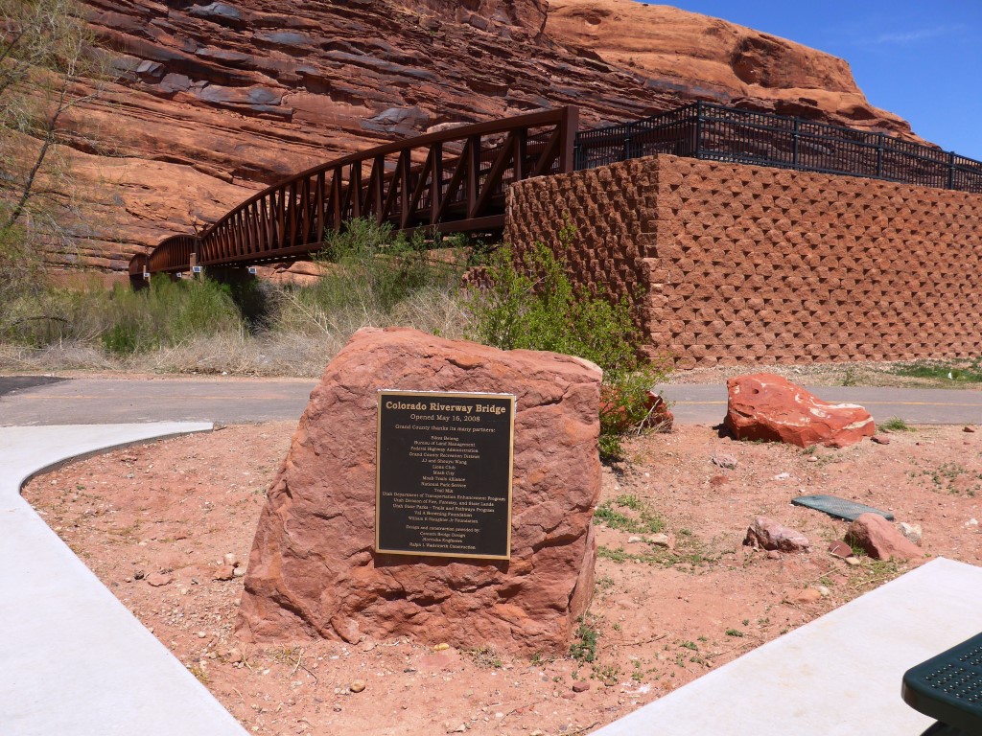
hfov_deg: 61.7
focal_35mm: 29
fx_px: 823
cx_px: 491
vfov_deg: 48.2
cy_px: 368
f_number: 3.2
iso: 80
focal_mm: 6
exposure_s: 1/2000
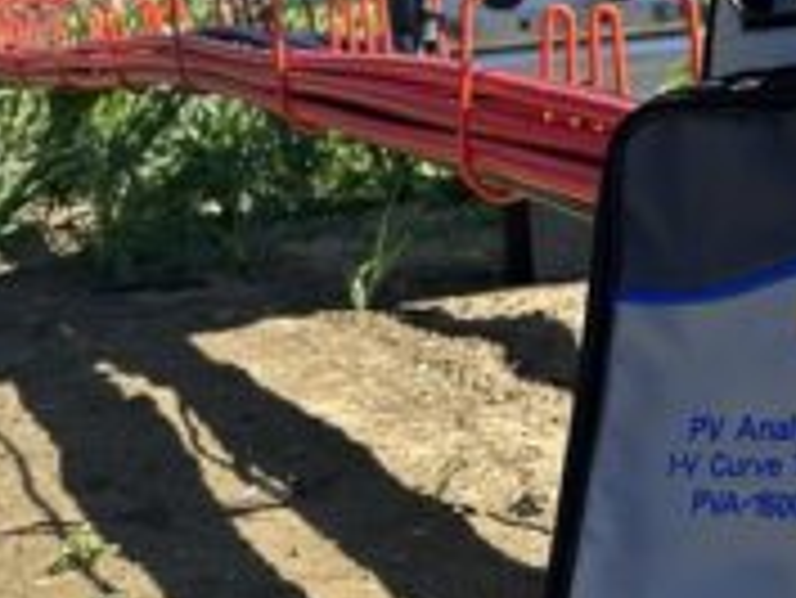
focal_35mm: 88
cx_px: 756
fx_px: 2025
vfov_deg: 16.8
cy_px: 261
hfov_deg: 21.6
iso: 50
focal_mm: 5.7
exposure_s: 1/1531
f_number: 1.5
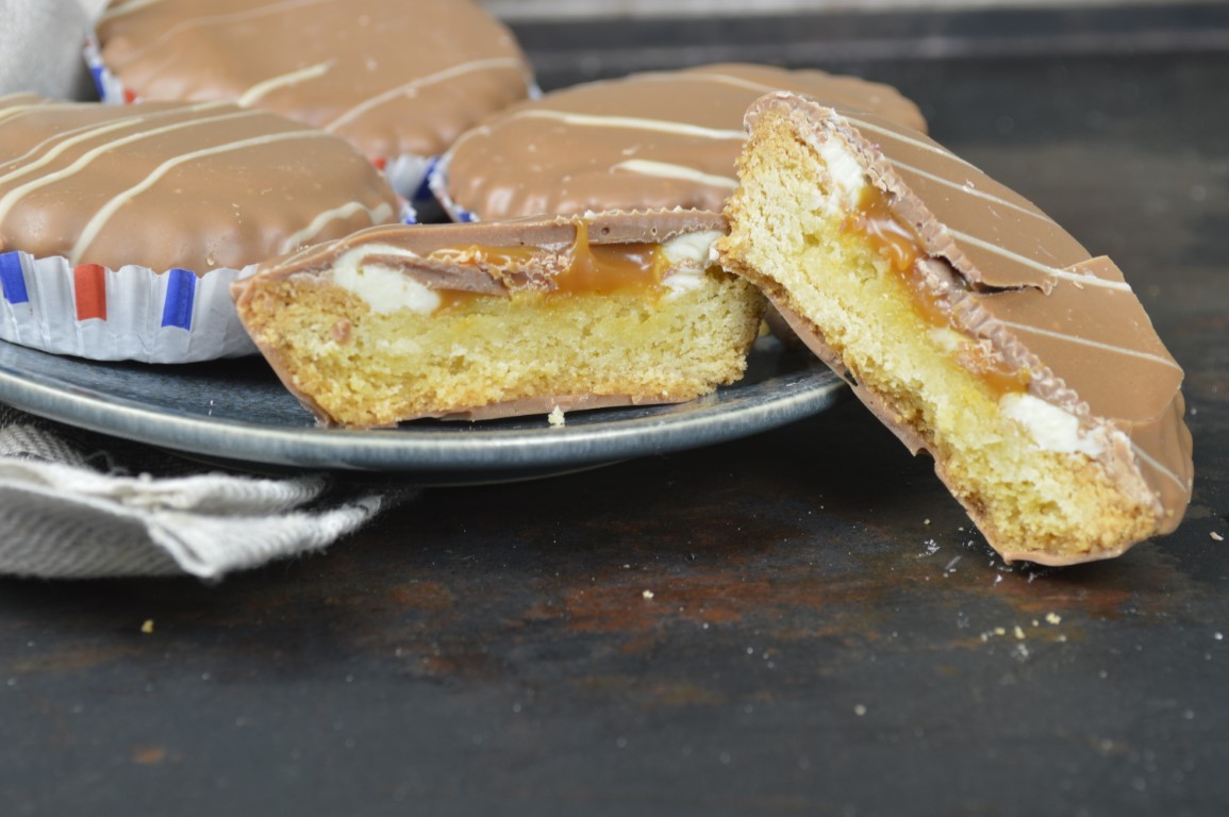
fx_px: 2302
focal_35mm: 68
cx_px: 614
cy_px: 408
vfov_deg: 20.1
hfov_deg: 29.9
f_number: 7.1
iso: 100
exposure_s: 1/3
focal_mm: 45
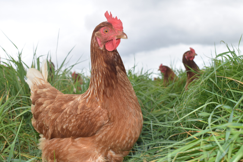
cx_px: 122
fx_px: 324
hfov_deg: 41.1
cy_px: 81
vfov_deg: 28.1
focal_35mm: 48
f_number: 7.1
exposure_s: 1/200
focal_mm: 32
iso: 100
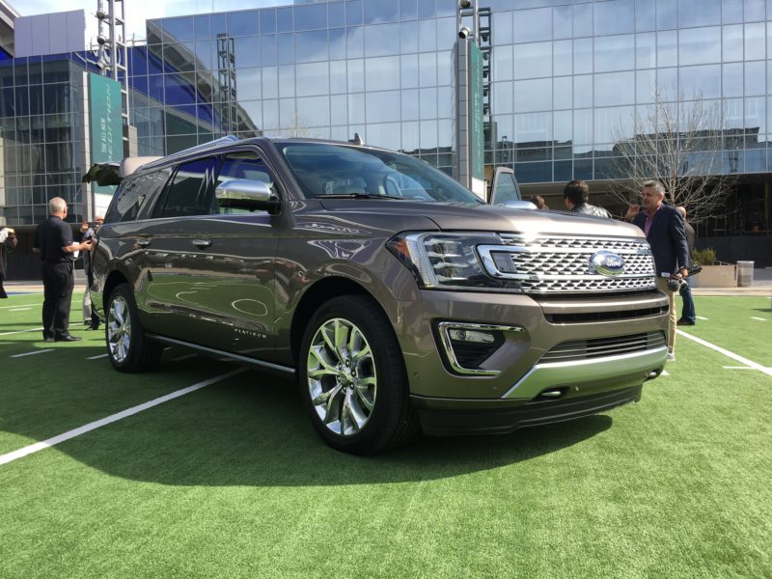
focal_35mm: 29
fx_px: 647
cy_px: 290
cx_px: 386
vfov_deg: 48.2
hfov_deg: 61.7
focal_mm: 4.15
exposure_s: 1/610
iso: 25
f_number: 2.2
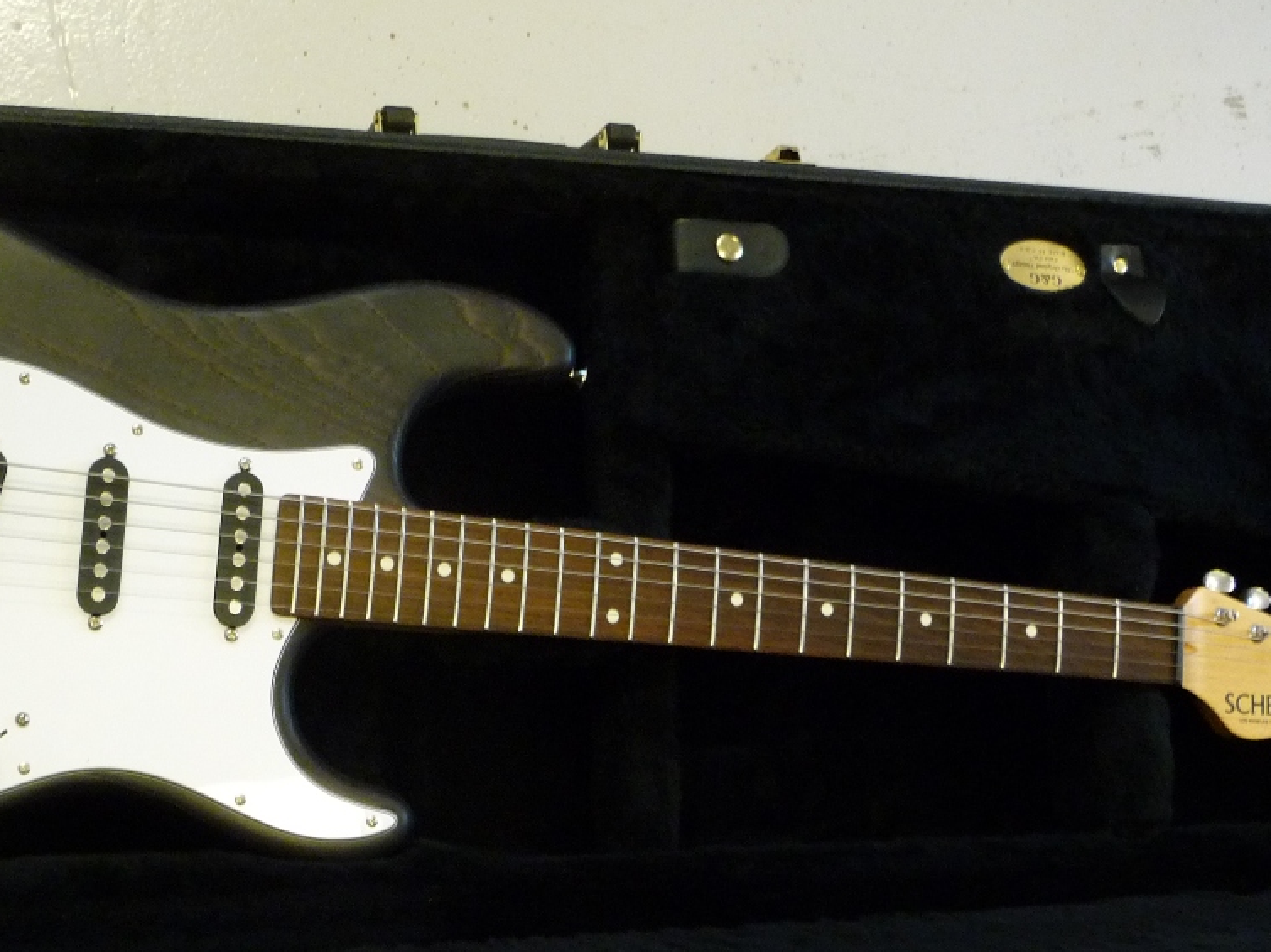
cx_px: 459
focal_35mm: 45
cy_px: 636
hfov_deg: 41.7
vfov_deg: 31.9
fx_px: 1651
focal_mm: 4.7
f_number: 3.3
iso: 250
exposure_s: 1/30
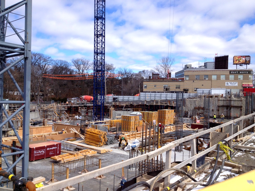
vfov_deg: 40.7
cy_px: 96
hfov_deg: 52.6
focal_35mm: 35
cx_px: 128
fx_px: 258
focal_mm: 4.28
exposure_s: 1/1842
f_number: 2.4
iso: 50
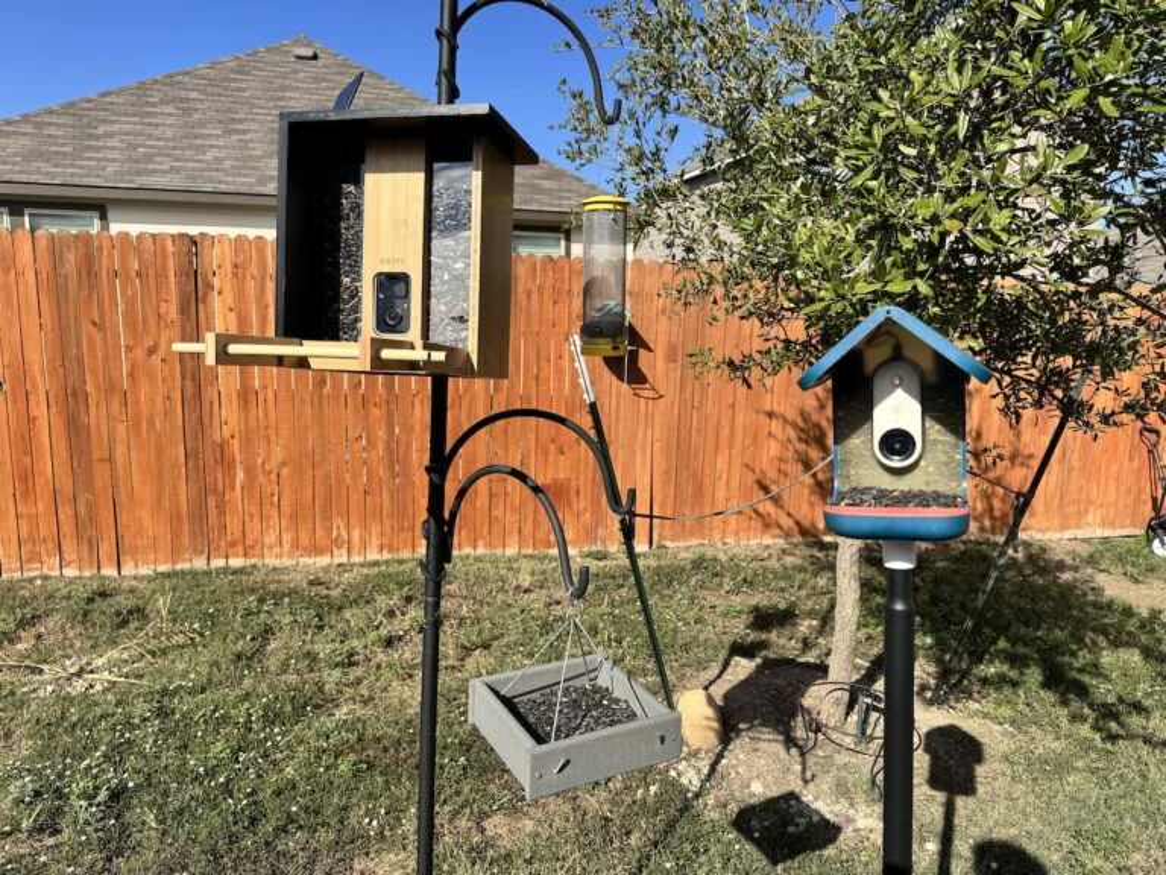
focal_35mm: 24
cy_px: 438
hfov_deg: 71.6
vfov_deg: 56.8
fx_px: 808
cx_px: 583
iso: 80
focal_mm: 6.86
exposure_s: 1/4608
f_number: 1.78
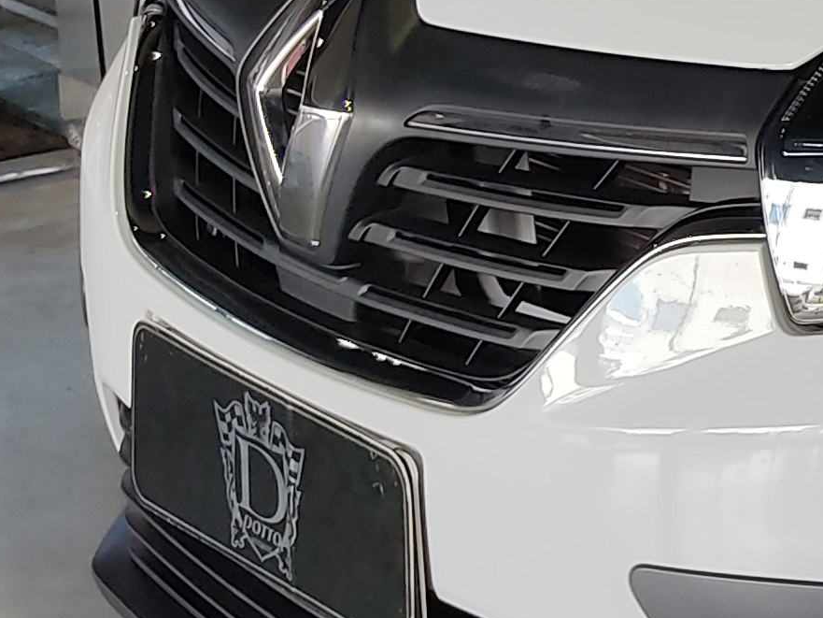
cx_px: 1590
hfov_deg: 14.3
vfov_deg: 12.5
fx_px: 2806
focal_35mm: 118
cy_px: 109
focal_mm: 4.74
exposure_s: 1/120
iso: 159
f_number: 1.79
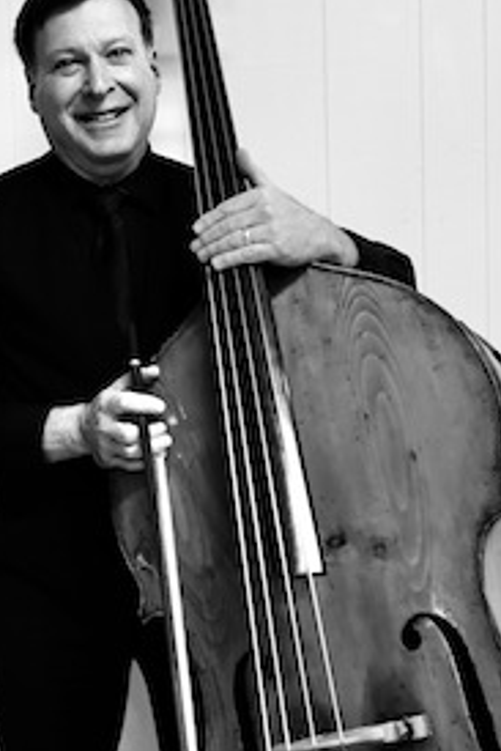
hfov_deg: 29.3
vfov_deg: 42.7
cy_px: 340
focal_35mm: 46
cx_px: 263
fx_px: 959
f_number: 1.7
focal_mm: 28
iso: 640
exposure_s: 1/250
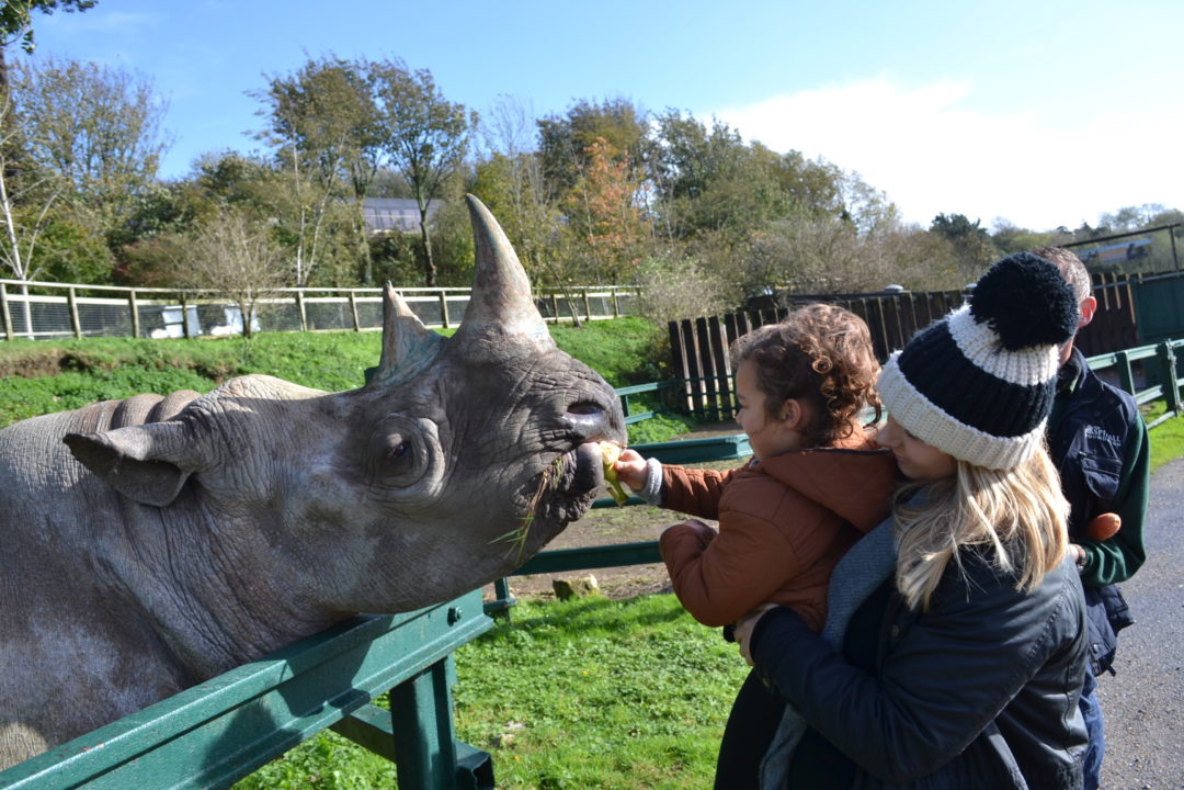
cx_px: 592
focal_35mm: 30
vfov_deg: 43.6
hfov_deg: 61.9
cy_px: 395
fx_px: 987
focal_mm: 20
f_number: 6.3
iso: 100
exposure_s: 1/160
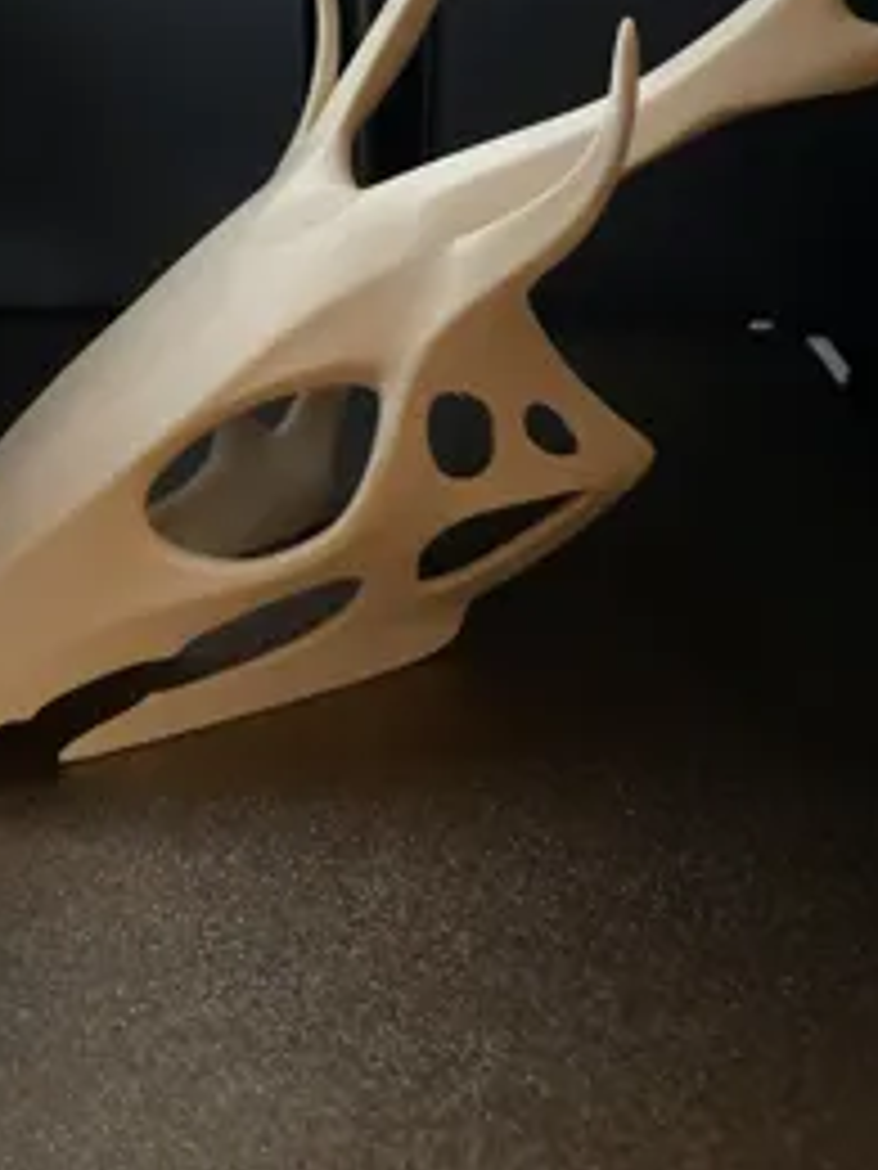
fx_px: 1353
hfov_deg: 35.8
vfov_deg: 45.0
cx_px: 356
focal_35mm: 40
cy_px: 274
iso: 1000
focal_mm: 4.25
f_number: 1.8
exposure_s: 1/25
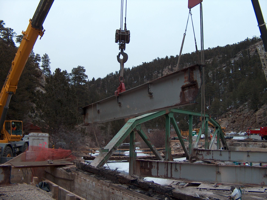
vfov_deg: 38.6
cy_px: 100
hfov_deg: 50.2
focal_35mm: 37
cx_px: 134
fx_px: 285
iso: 200
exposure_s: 1/37.5
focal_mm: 7.6
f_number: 2.8
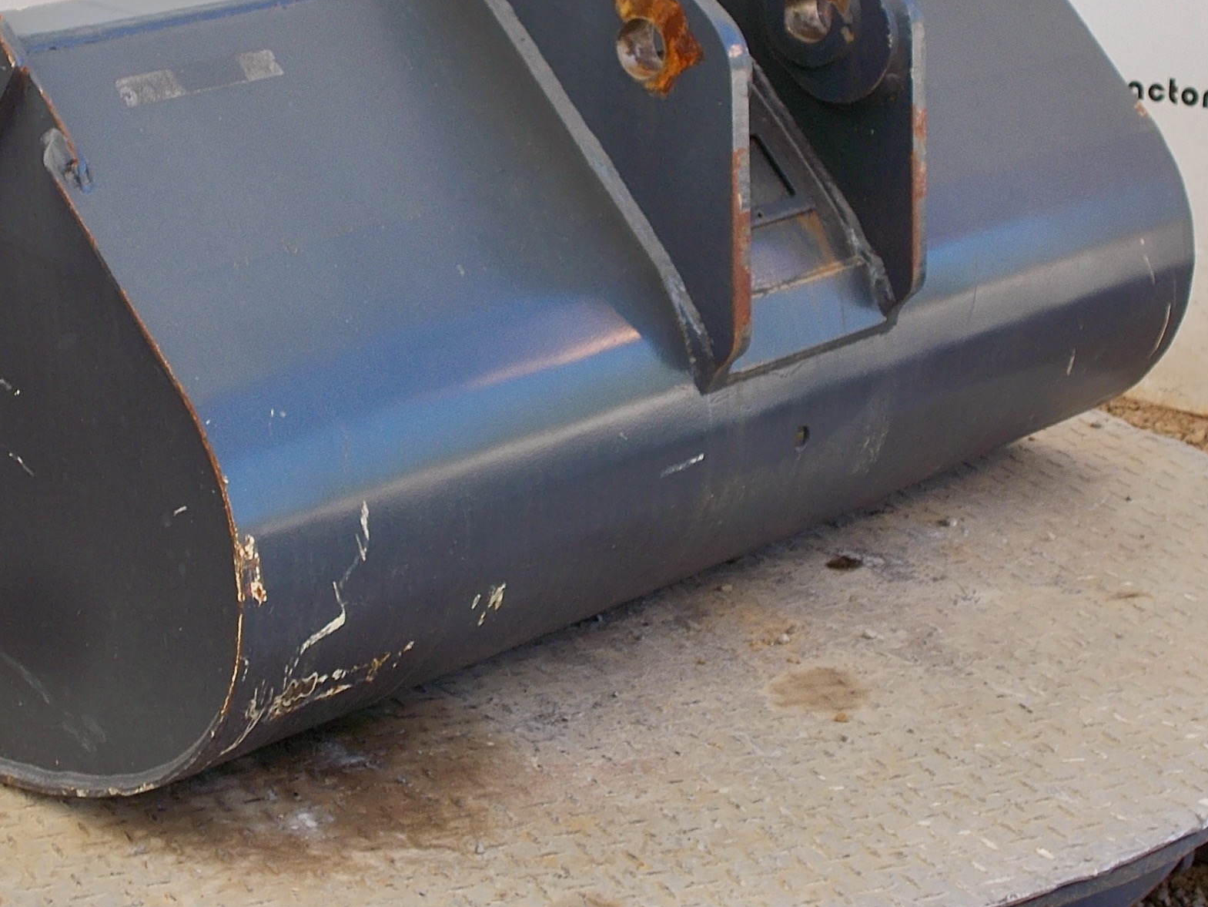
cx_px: 407
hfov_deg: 23.2
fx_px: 2932
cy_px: 260
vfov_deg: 17.5
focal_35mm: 84
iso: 80
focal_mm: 10.3
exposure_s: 1/60
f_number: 4.9
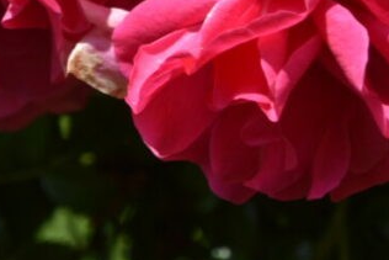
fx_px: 3675
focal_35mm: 340
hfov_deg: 6.0
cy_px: -141
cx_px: 46
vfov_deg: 4.0
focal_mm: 70
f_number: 8
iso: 100
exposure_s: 1/250
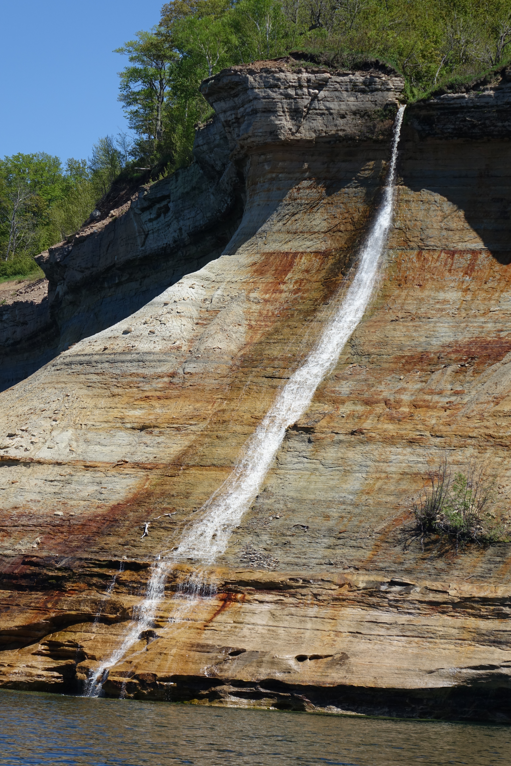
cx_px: 256
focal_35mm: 141
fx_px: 3002
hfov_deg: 9.7
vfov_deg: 14.6
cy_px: 383
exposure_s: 1/800
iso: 125
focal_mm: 51.75
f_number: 4.5
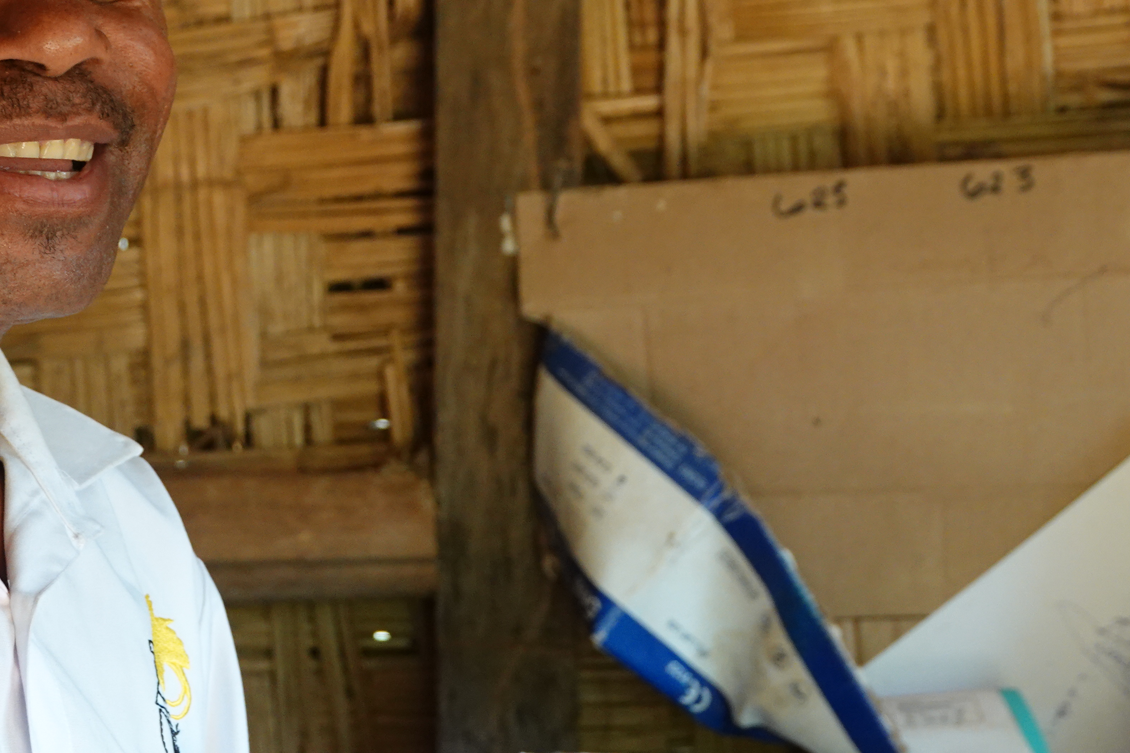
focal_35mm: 198
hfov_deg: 10.4
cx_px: 200
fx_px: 6215
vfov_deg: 6.9
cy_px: 215
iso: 800
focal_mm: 42.08
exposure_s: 1/100
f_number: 4
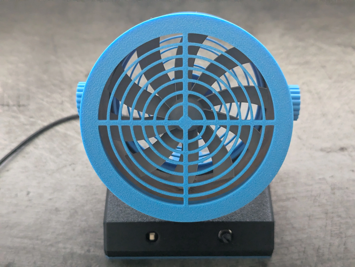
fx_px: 493
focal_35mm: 48
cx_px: 178
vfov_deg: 30.3
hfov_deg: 39.6
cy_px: 134
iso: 1898
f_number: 1.85
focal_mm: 6.81
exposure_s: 1/90.6
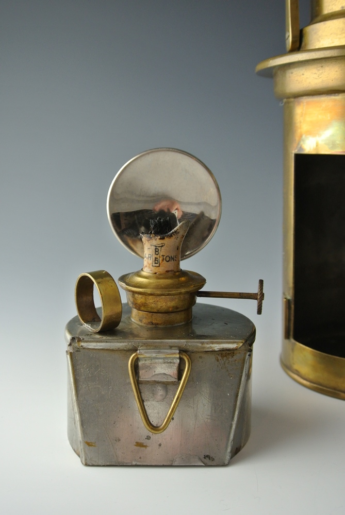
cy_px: 258
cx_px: 172
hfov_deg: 34.3
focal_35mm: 39
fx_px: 559
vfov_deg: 49.5
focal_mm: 14.5
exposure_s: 1/100
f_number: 4
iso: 400
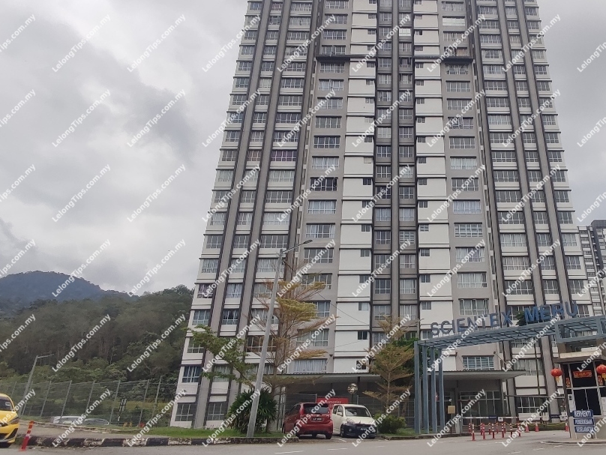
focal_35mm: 23
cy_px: 182
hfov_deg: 71.7
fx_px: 403
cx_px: 404
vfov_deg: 58.5
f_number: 2.2
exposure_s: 1/324
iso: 50
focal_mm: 1.65
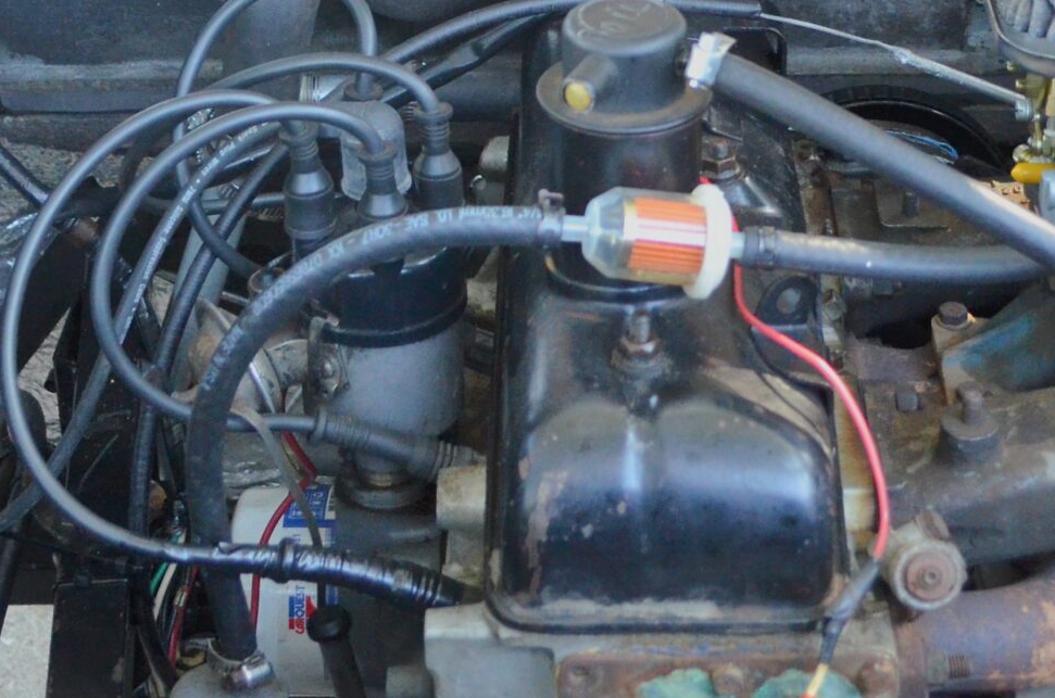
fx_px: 2544
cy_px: -80
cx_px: 593
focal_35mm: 87
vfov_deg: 15.2
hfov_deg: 23.4
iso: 1600
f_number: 4
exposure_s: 1/250
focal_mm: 22
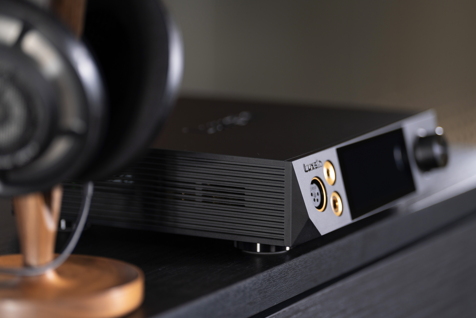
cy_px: 159
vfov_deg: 10.4
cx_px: 238
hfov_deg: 15.5
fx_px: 1745
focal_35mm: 132
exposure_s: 1/125
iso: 200
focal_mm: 132
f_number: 2.8
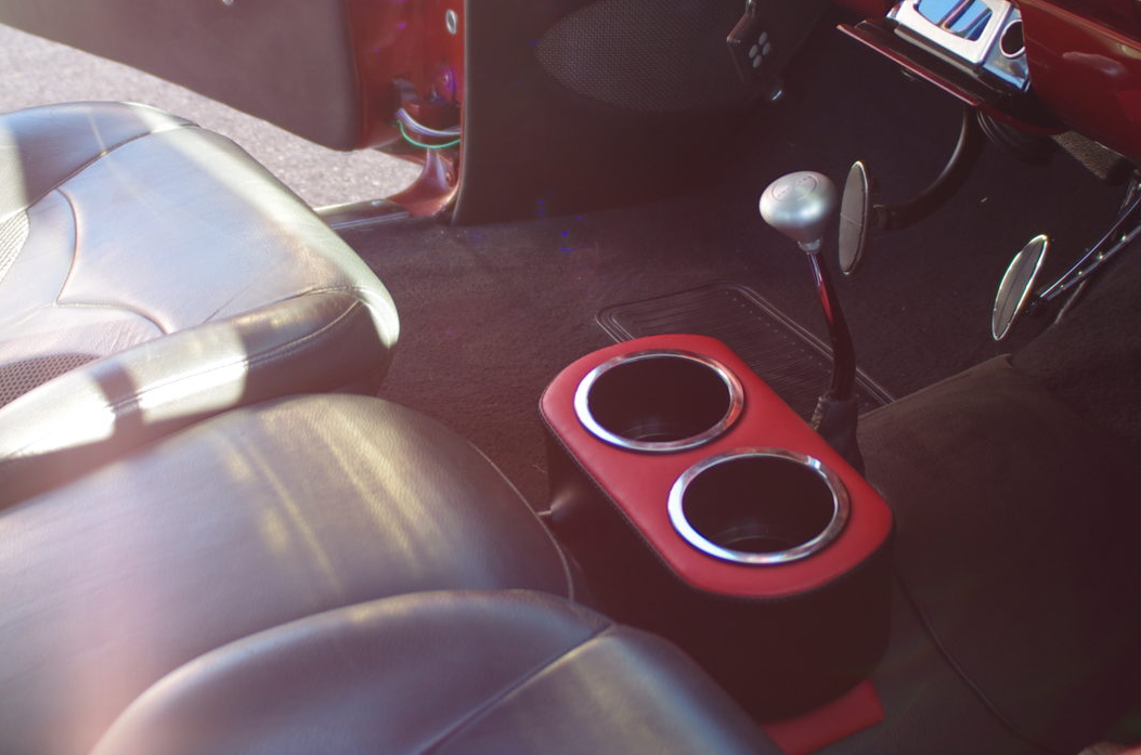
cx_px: 518
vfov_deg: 19.1
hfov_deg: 28.9
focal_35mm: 70
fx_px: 2214
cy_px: 115
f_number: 2.8
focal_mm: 24
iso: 100
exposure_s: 1/50
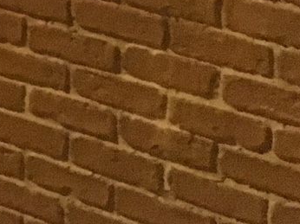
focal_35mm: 169
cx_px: -526
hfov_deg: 9.7
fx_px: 1464
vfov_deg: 7.8
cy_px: -395
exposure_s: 1/15
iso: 640
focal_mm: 4.15
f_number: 2.2
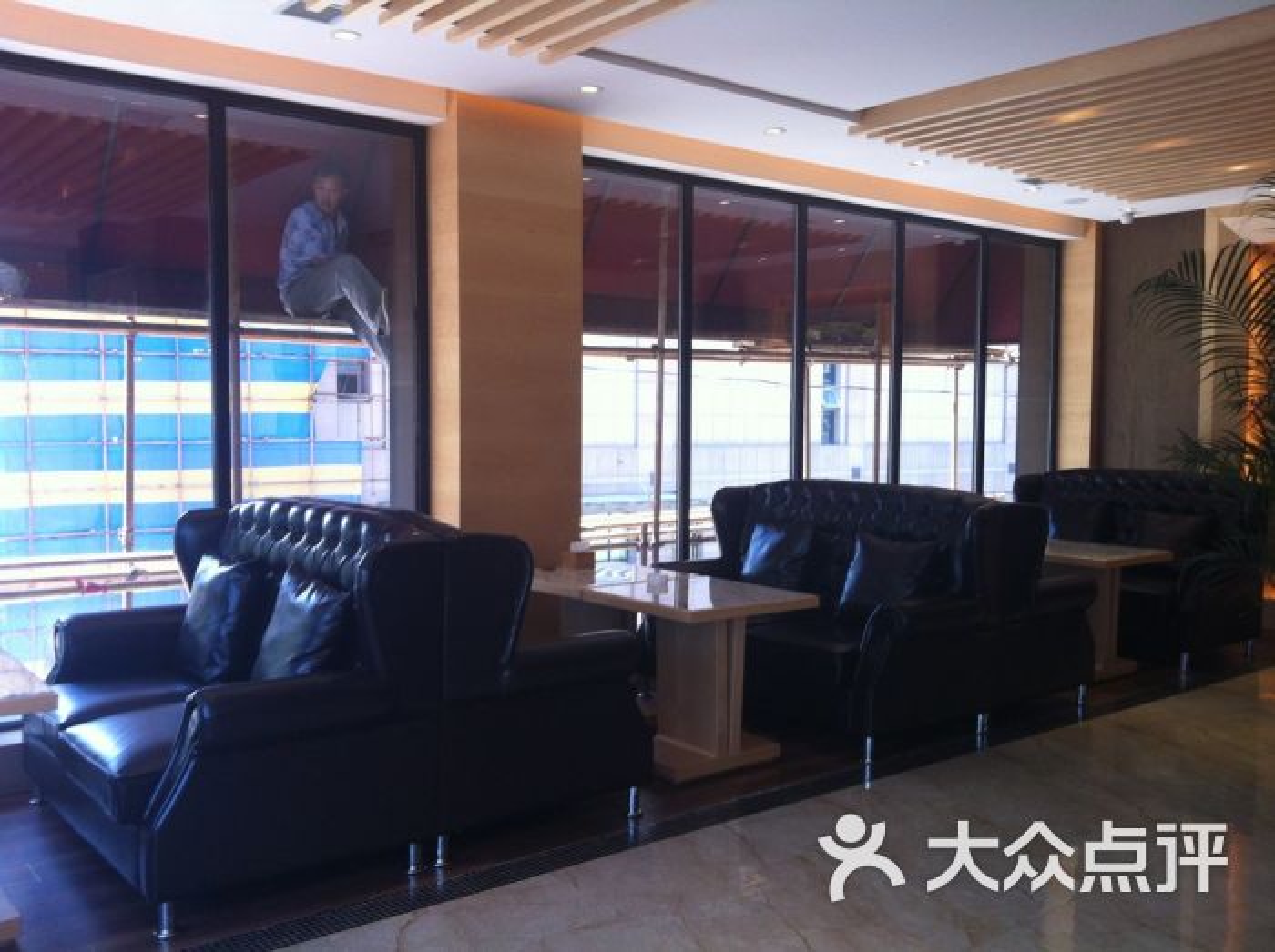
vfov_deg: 40.6
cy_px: 476
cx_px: 638
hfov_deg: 52.7
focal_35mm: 35
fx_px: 1287
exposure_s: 1/60
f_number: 2.8
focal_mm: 3.85
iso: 100
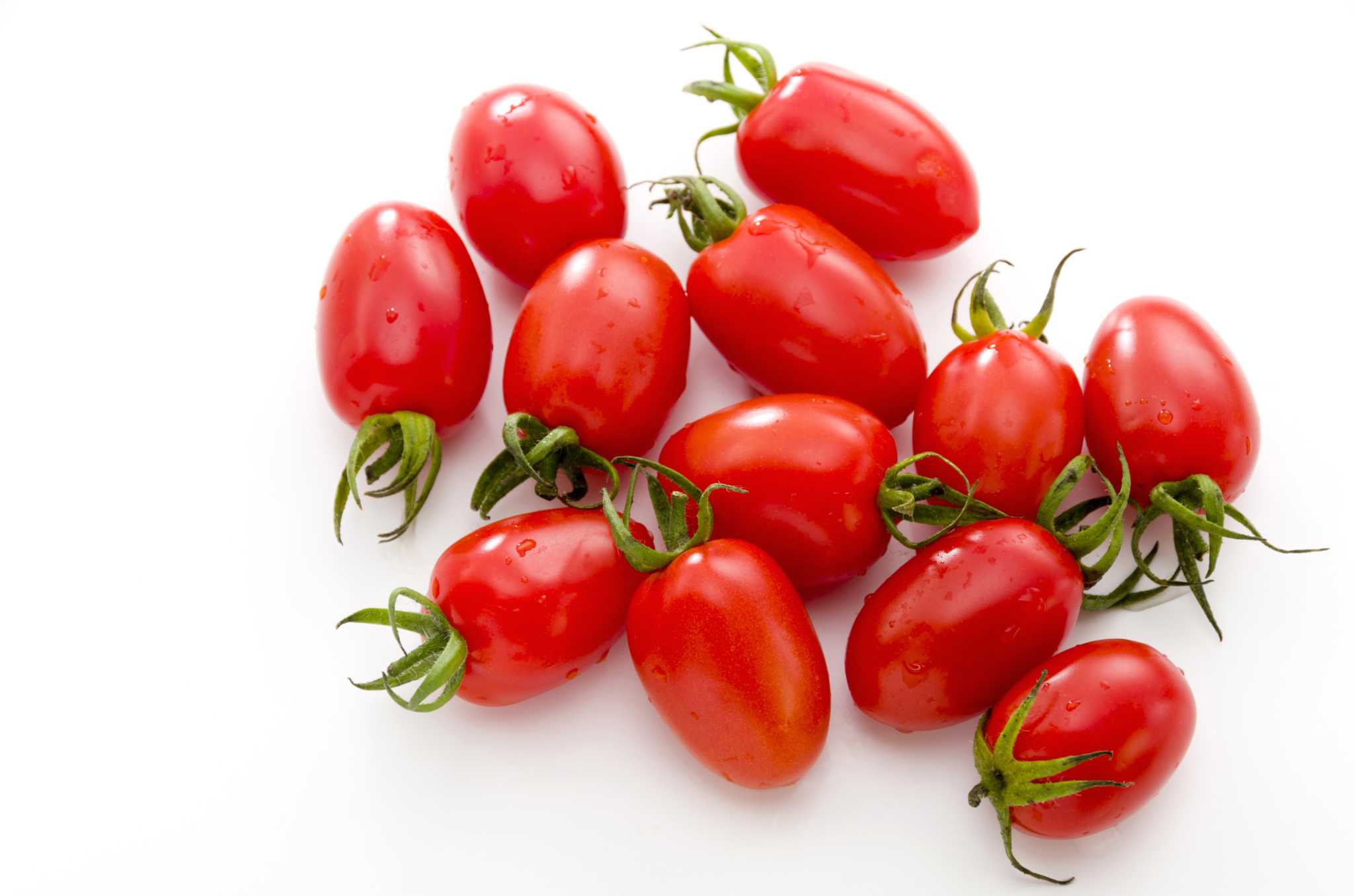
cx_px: 677
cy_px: 448
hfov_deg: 19.5
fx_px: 3941
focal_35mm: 105
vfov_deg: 13.0
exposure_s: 1/60
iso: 100
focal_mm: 70
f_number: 11
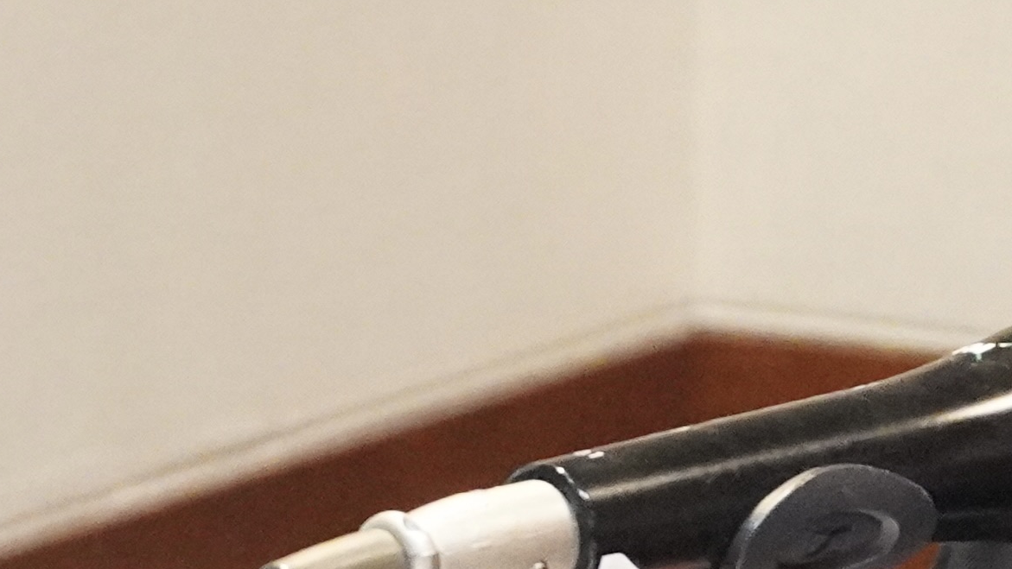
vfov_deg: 2.8
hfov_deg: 5.0
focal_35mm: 433
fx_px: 11630
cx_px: 1031
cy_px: 514
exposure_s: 1/40
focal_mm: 61
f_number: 5.6
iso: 6400
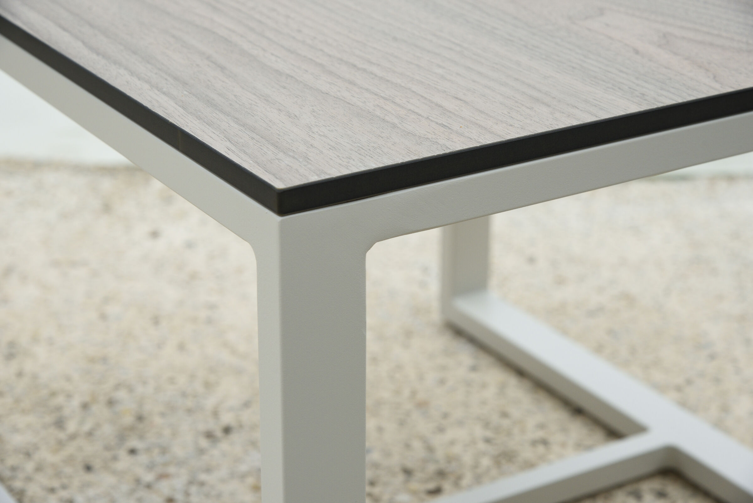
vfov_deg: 14.4
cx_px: 376
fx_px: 1988
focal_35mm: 95
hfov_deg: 21.4
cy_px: 252
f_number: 9
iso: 800
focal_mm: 95
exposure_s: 1/640
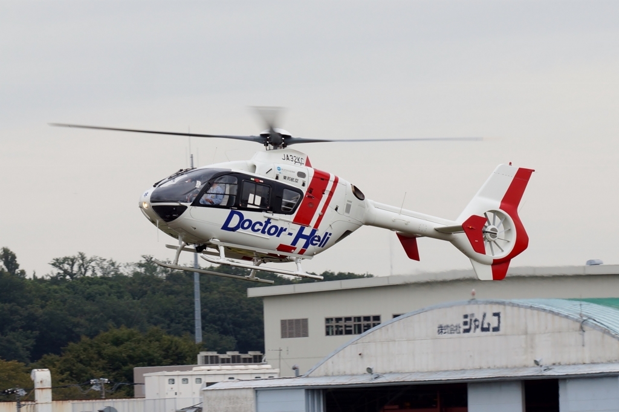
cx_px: 310
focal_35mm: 330
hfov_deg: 6.2
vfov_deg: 4.2
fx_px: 5669
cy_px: 206
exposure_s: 1/250
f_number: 6.7
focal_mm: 110
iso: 100
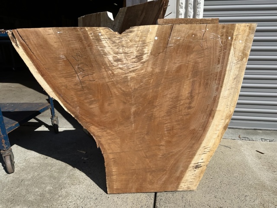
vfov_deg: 56.8
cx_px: 138
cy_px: 104
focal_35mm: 24
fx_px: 192
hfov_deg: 71.6
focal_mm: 6.86
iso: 80
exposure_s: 1/8197
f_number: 1.78
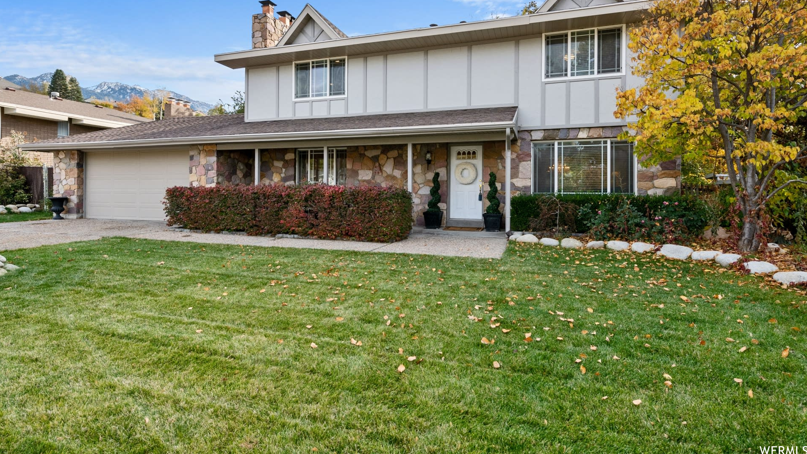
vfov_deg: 58.0
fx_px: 407
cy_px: 185
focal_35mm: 19
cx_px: 402
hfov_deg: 89.6
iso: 200
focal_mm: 18
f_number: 9
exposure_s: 1/320
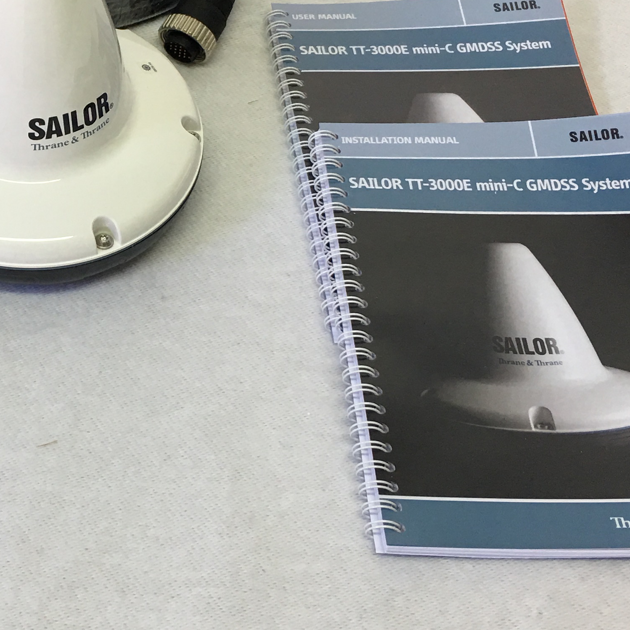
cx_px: 19
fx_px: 1421
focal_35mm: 69
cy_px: 189
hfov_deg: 24.0
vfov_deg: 24.8
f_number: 2.2
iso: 32
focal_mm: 4.15
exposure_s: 1/33
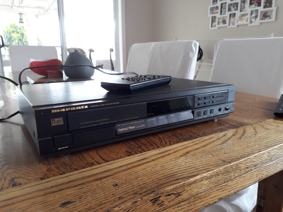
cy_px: 106
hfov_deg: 65.3
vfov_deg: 51.4
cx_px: 142
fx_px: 221
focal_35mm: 27
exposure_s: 1/33
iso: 125
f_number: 1.9
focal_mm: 3.6
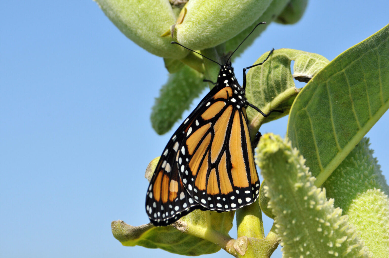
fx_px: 2185
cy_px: 129
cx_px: 194
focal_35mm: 202
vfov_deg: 6.8
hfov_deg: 10.2
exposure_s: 1/500
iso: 400
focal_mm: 135
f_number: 13
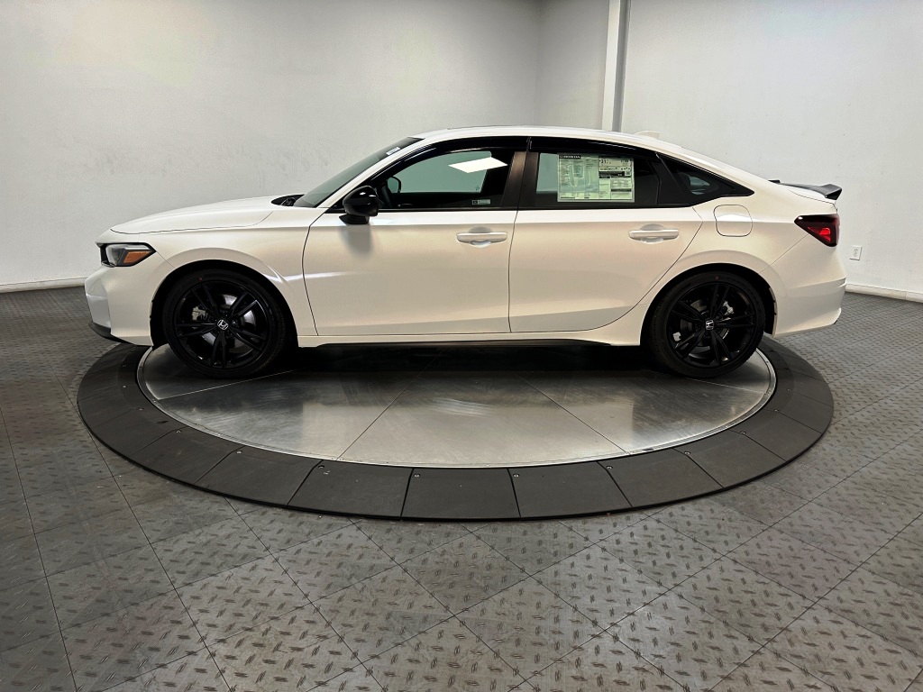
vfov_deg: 56.8
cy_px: 346
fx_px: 640
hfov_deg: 71.6
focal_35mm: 24
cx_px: 462
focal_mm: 6.86
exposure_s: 1/60
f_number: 1.78
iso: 200
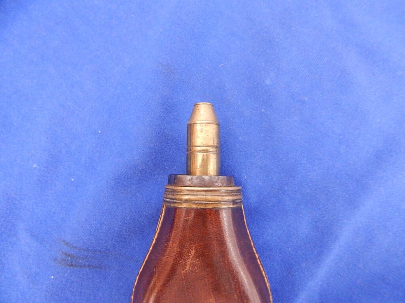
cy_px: 152
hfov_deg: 76.4
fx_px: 257
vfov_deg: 61.1
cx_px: 202
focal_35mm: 22
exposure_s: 1/8
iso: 500
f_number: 3
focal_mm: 4
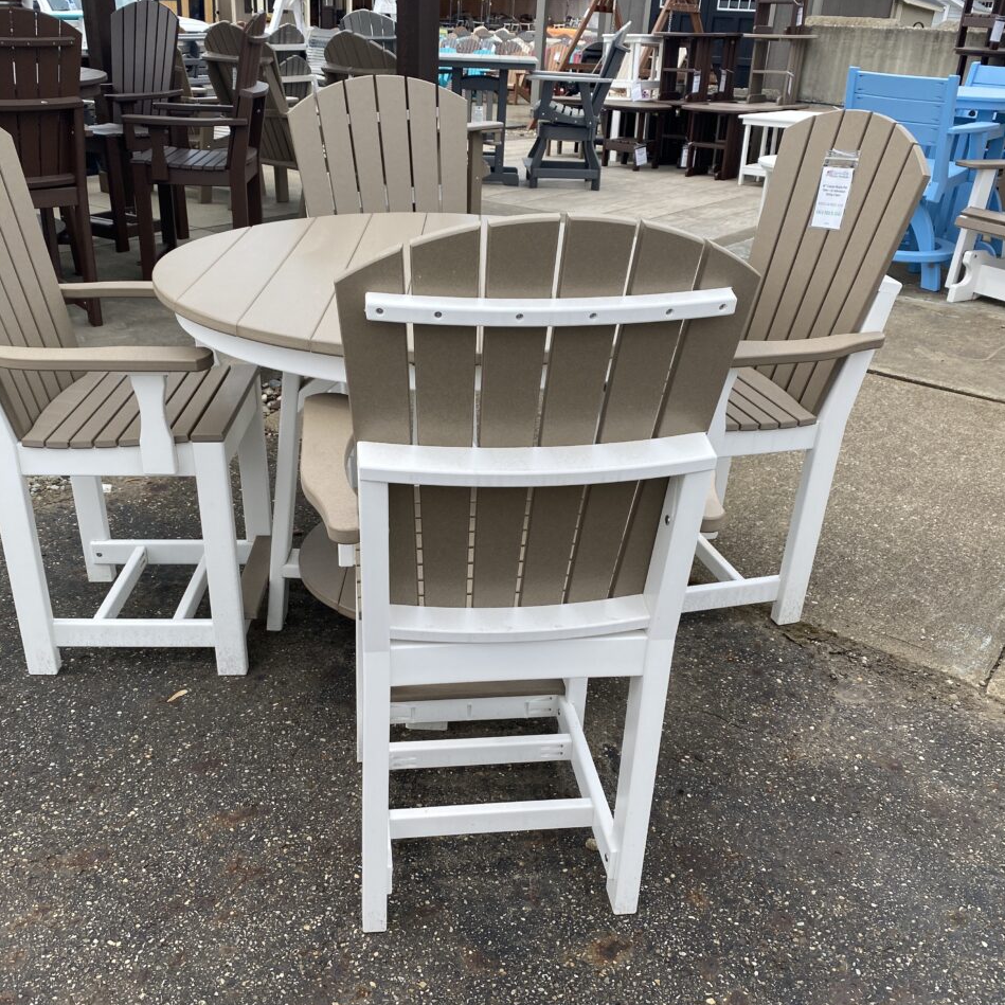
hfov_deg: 52.4
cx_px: 439
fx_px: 1018
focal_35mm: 31
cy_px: 505
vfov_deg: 52.5
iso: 32
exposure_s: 1/1565
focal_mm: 4.25
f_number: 1.8
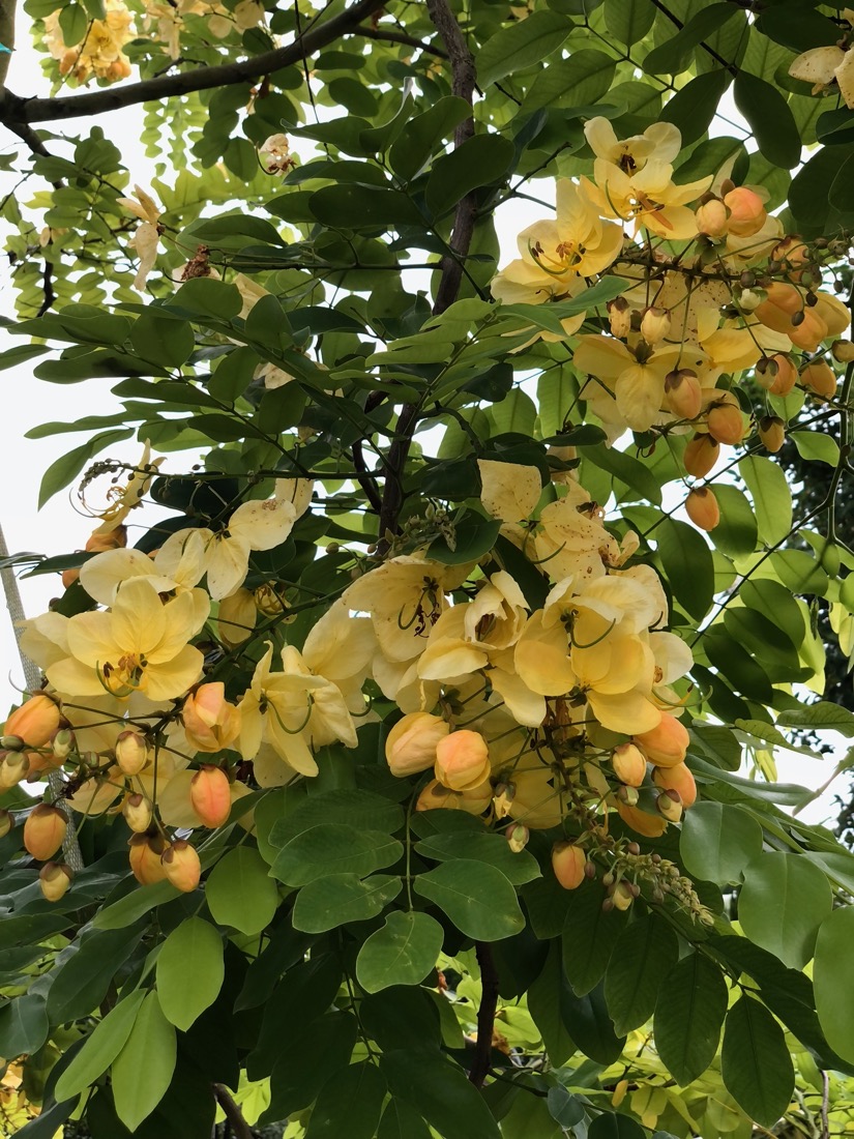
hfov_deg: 28.0
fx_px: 1710
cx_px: 427
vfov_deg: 36.8
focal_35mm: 52
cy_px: 570
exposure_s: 1/60
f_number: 2.4
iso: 16
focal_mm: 6
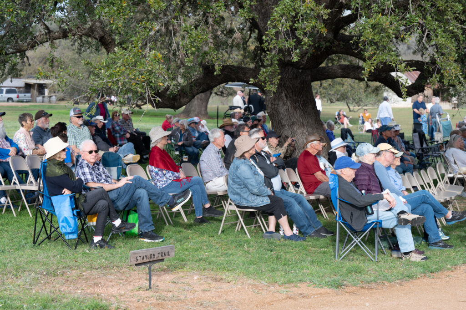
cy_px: 155
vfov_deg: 17.7
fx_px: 996
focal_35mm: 77
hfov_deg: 26.3
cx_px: 233
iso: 200
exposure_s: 1/250
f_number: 5.6
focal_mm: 77
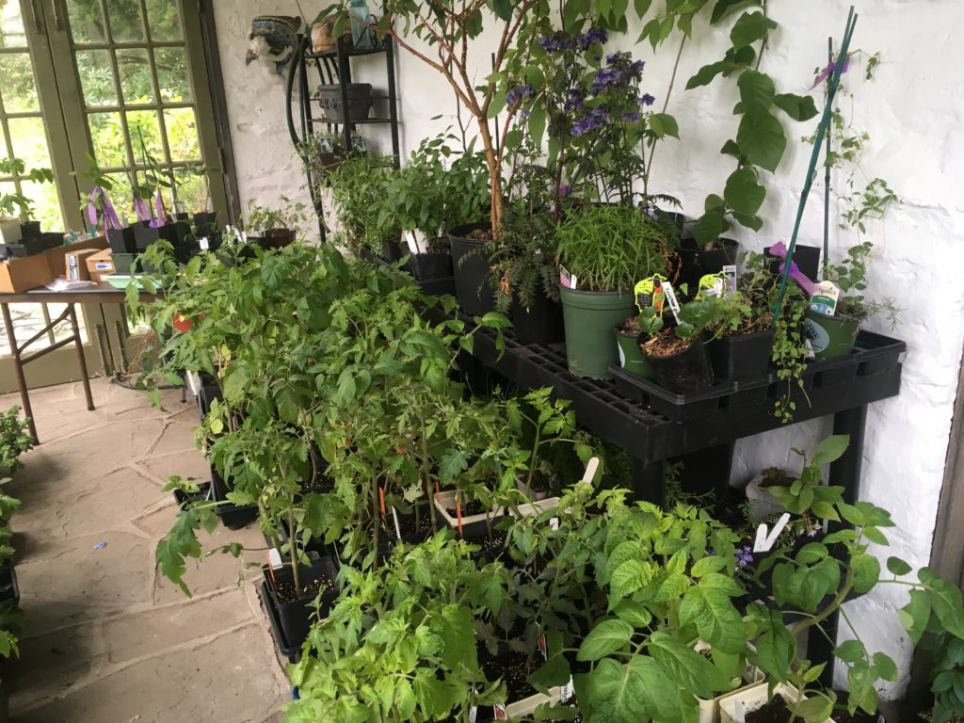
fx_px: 808
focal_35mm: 29
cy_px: 362
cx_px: 482
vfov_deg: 48.2
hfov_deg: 61.7
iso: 25
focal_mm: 4.15
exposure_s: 1/30
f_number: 2.2
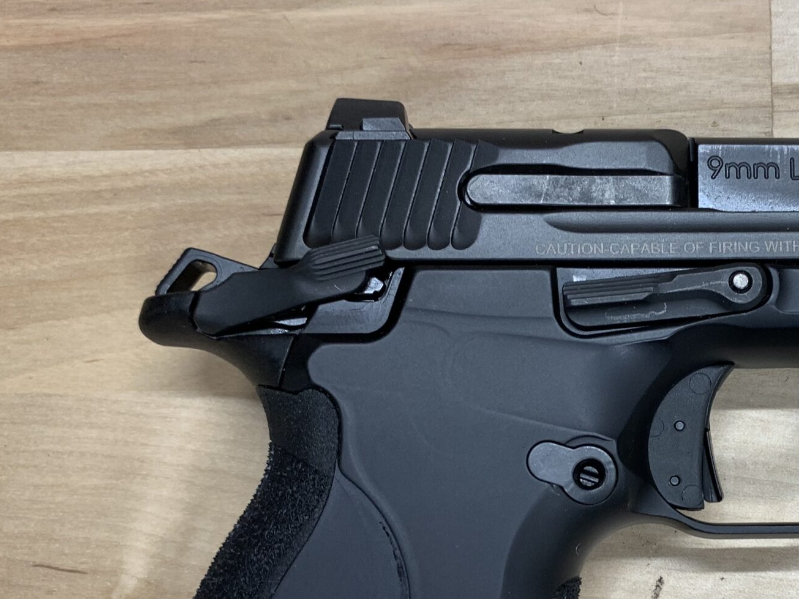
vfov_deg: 28.2
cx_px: 659
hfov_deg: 36.0
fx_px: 1177
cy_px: 446
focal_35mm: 51
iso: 64
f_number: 1.8
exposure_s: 1/60
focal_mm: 4.25
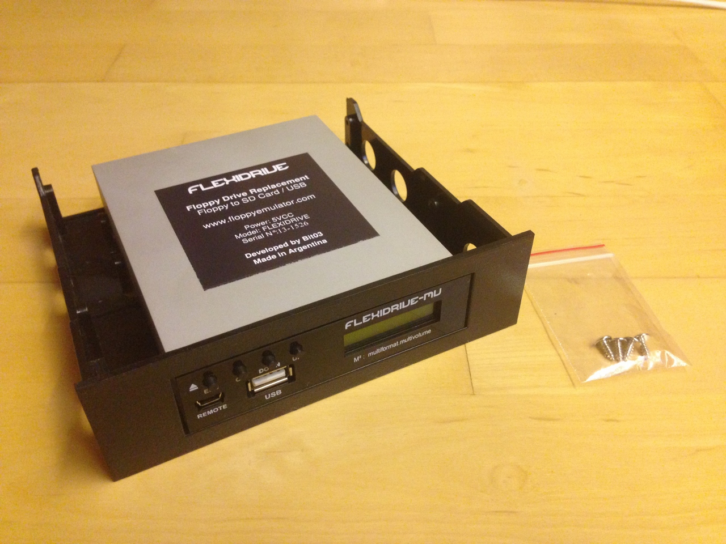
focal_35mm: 33
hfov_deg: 55.4
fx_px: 692
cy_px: 272
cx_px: 363
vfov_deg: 42.9
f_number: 2.4
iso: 400
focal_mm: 4.12
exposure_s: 1/20
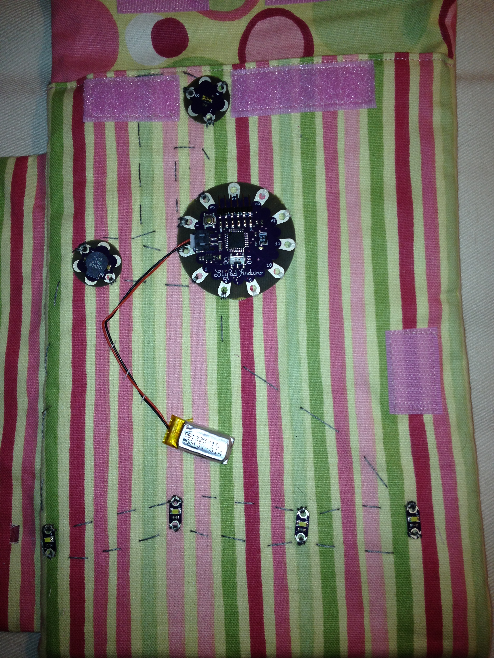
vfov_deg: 52.6
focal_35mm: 35
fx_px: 666
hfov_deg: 40.7
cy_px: 329
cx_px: 247
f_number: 2.4
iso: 50
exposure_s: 1/95
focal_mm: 4.28
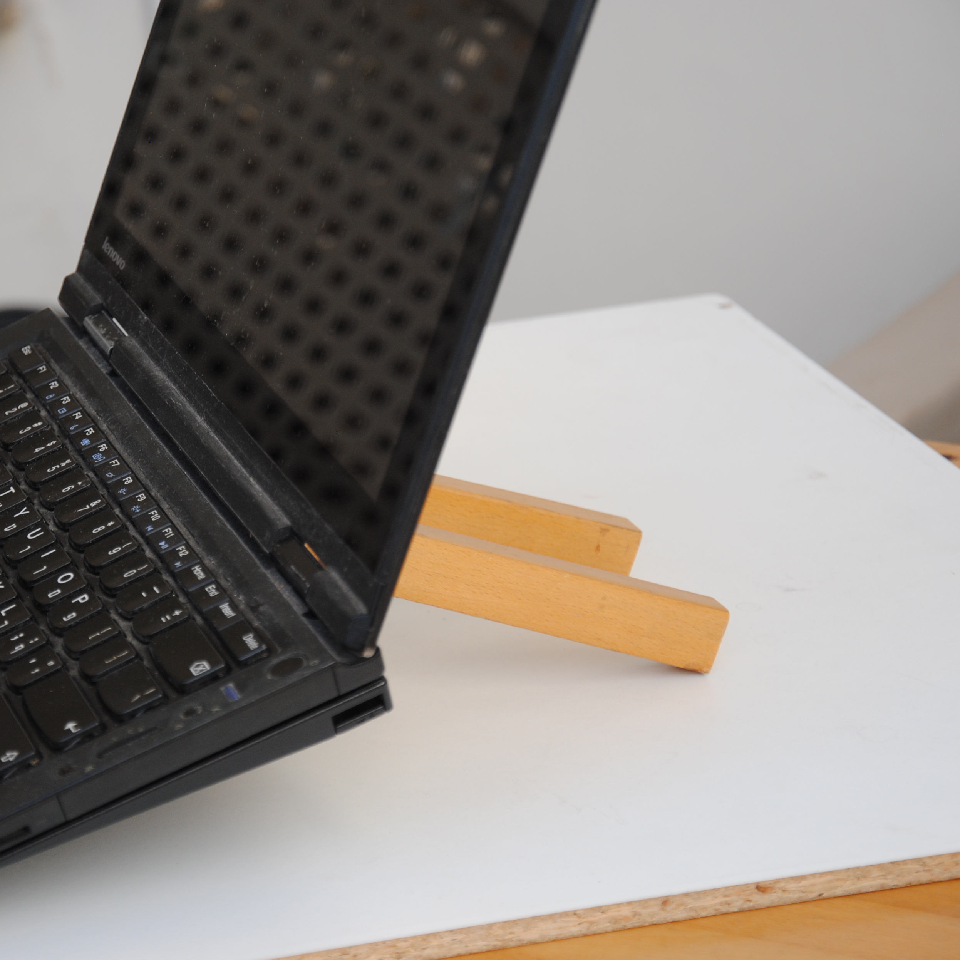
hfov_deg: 11.7
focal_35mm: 149
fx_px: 4664
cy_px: 485
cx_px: 308
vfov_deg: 11.8
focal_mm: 75
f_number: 5.3
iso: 200
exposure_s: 1/125
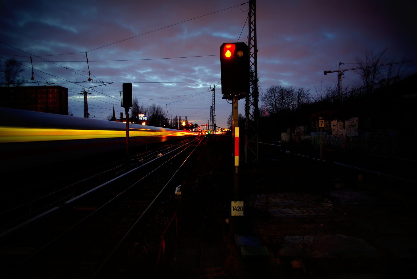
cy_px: 140
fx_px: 313
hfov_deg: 67.3
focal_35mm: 27
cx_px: 208
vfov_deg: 48.1
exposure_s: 4
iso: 100
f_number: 3.5
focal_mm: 18
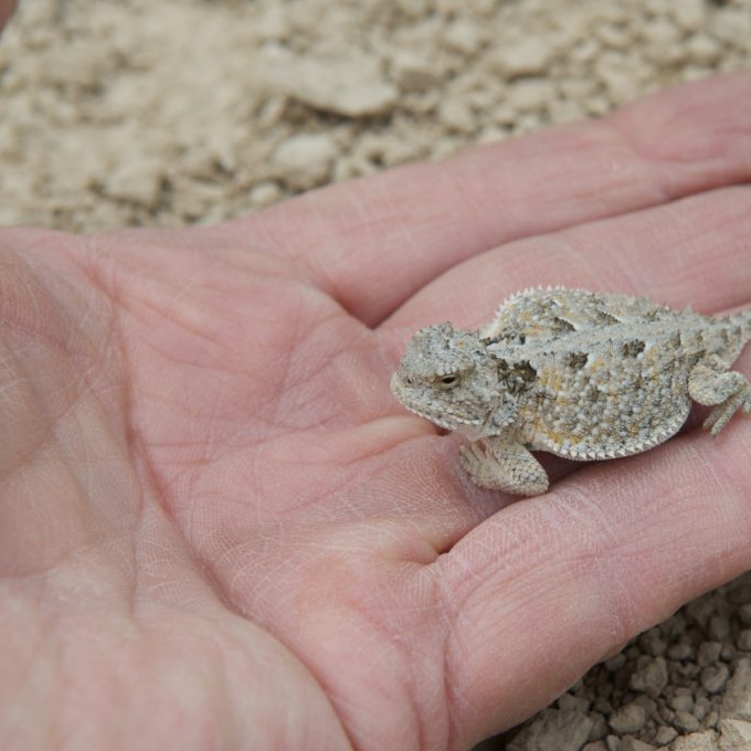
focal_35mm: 106
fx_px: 2593
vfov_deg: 16.5
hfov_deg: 16.4
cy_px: 377
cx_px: 538
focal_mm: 55
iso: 400
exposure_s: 1/1000
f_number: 10
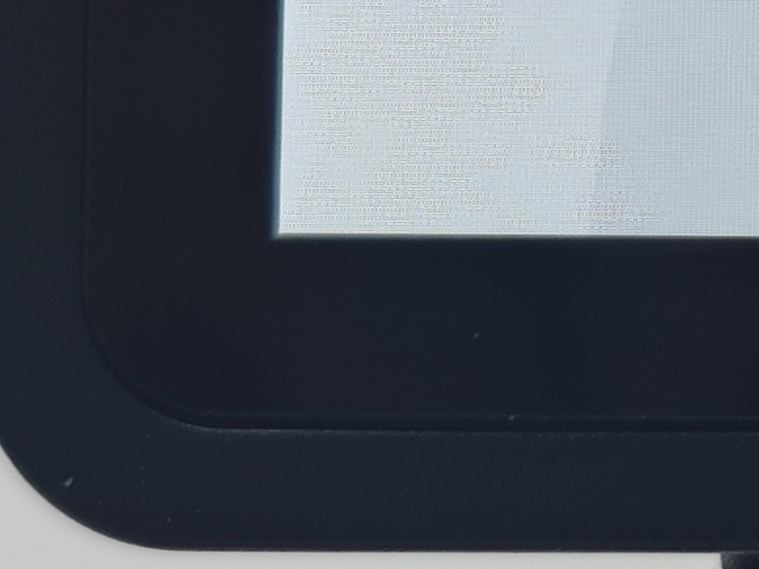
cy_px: -535
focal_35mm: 242
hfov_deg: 8.0
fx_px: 5305
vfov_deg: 6.0
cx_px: 1226
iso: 100
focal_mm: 6.55
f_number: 1.6
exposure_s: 1/100
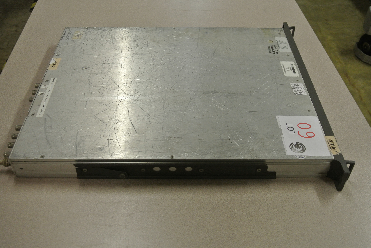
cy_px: 124
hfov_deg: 49.5
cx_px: 186
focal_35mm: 39
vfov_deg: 34.3
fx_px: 402
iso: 500
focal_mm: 14.5
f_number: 4.5
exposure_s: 1/25
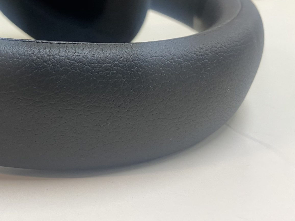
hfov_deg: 39.1
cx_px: 45
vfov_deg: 30.4
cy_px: 30
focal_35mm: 46
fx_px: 392
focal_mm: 4.25
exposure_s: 1/60
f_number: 1.8
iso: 160
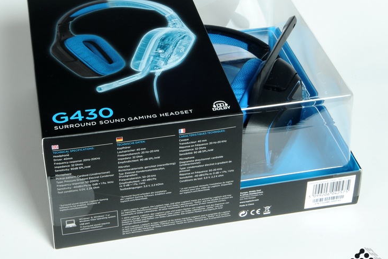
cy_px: 98
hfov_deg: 31.1
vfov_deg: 21.0
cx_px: 191
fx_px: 697
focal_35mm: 65
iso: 200
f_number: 18
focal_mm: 31
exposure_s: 1/100
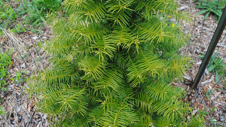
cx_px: 112
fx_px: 210
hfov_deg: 56.6
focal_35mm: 35
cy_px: 54
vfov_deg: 33.6
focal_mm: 22
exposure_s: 1/125
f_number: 5.6
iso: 160
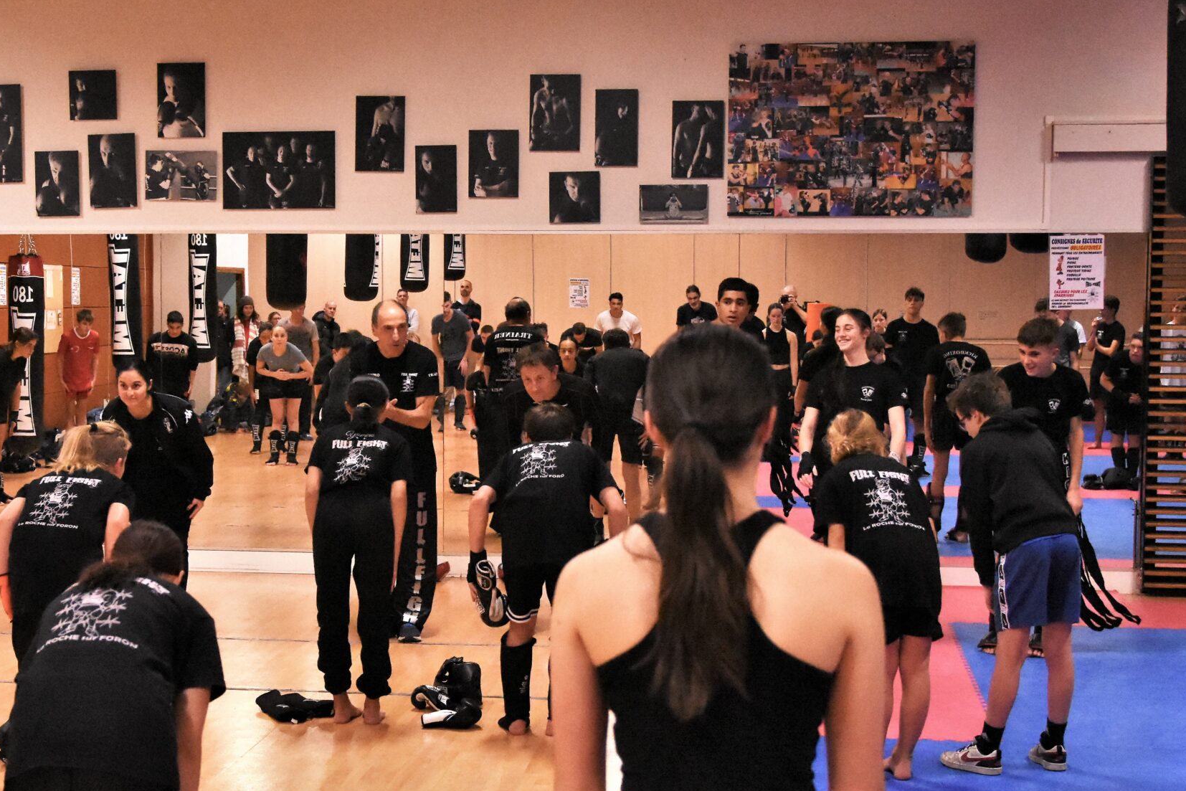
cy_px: 401
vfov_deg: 20.9
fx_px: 2141
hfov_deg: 30.9
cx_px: 466
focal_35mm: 65
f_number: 3.2
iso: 5000
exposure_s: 1/1000
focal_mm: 28
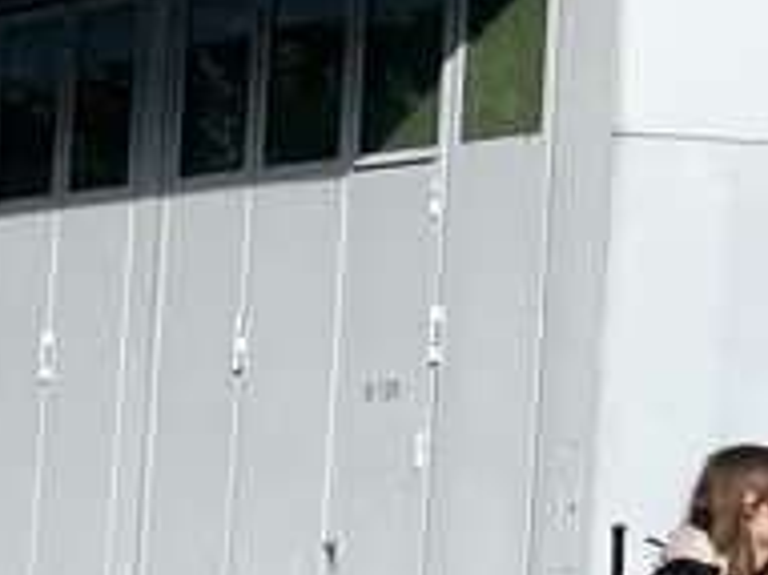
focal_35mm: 174
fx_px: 3858
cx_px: 2187
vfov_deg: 8.5
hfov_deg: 9.4
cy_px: 48
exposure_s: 1/4464
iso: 32
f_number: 1.6
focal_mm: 4.2
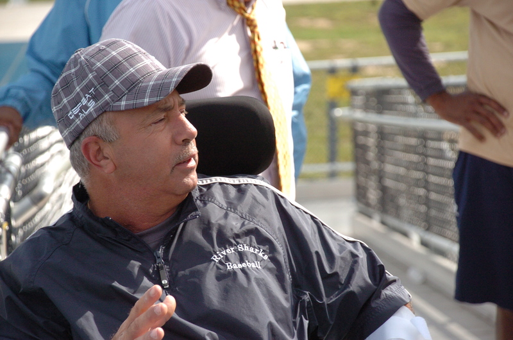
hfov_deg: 13.1
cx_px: 256
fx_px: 2240
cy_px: 170
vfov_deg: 8.7
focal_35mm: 158
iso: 640
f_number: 5.6
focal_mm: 105
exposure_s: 1/1600
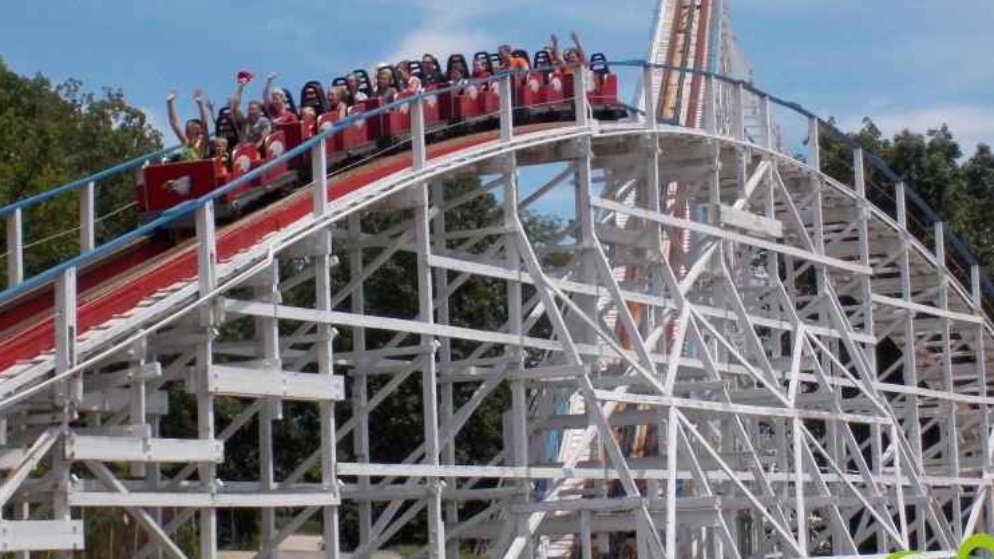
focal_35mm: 102
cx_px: 508
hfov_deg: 20.9
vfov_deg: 11.9
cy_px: 238
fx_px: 2689
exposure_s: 1/500
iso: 100
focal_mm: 12.3
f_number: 5.9
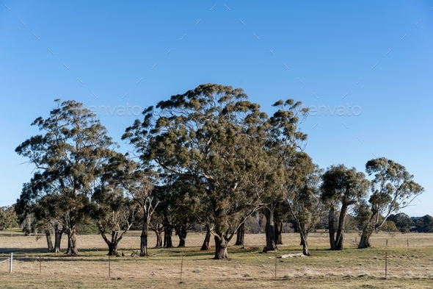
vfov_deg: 24.6
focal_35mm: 55
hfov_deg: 36.3
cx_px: 216
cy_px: 144
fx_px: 661
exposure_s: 1/320
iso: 200
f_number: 7.1
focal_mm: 55
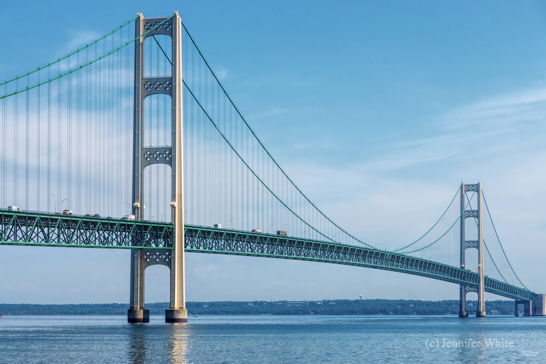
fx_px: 1592
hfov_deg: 19.5
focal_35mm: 105
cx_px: 273
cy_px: 182
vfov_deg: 13.0
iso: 100
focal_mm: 70
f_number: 9
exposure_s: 1/400
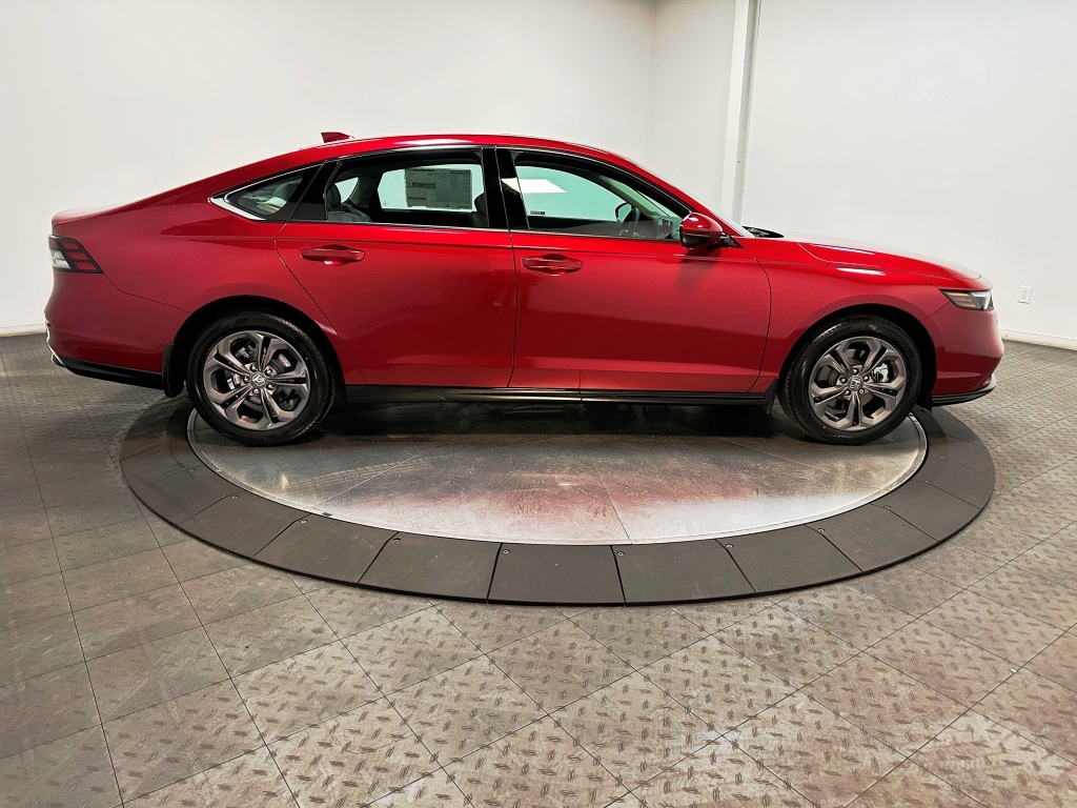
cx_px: 538
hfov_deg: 71.6
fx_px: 747
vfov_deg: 56.8
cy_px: 404
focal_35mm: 24
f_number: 1.78
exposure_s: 1/60
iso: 400
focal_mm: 6.86
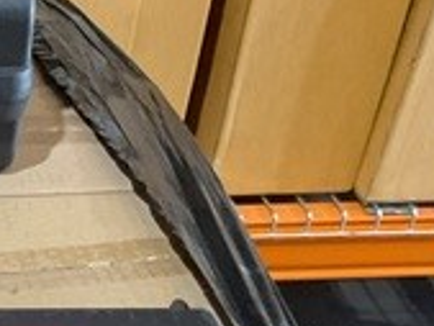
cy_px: 606
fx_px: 1380
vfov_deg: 12.2
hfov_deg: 16.5
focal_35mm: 110
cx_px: -193
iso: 200
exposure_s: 1/50
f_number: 1.8
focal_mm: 3
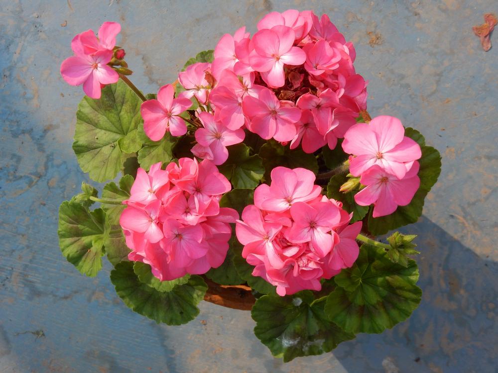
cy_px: 186
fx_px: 863
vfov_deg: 24.4
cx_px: 249
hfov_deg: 32.2
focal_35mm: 60
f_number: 4.5
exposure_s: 1/400
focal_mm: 10.7
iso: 125
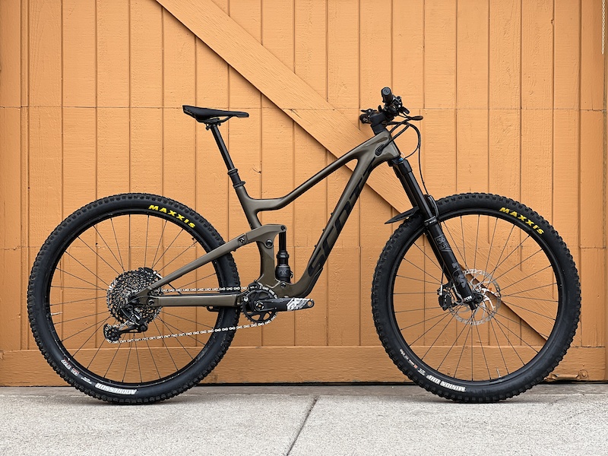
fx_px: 1352
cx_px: 304
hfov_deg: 25.3
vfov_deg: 19.1
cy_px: 228
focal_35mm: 77
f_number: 2.8
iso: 25
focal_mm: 9
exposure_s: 1/121
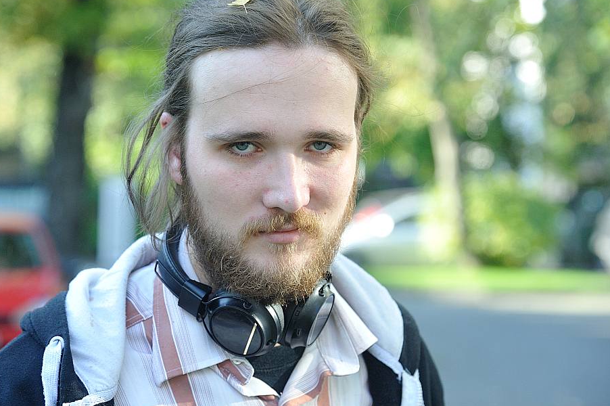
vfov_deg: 10.3
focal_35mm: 133
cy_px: 194
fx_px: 2252
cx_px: 275
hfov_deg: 15.4
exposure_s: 1/250
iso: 640
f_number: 5.6
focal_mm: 120
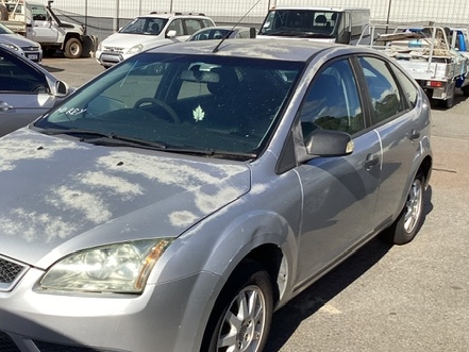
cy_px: 190
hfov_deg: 41.6
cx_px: 161
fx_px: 610
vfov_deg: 32.2
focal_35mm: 45
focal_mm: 3.3
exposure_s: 1/1942
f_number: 2.4
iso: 25
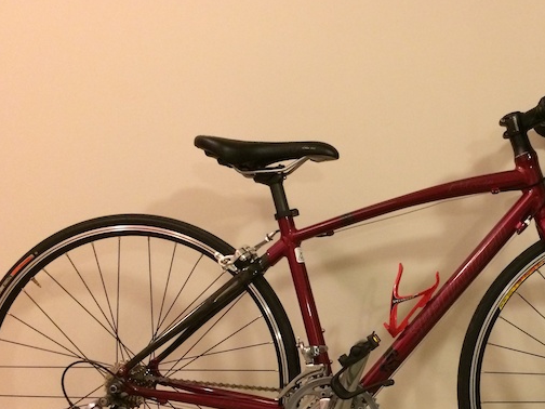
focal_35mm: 46
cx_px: 397
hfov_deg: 40.3
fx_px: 724
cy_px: 294
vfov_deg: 31.1
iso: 320
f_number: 2.2
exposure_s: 1/30
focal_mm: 4.15
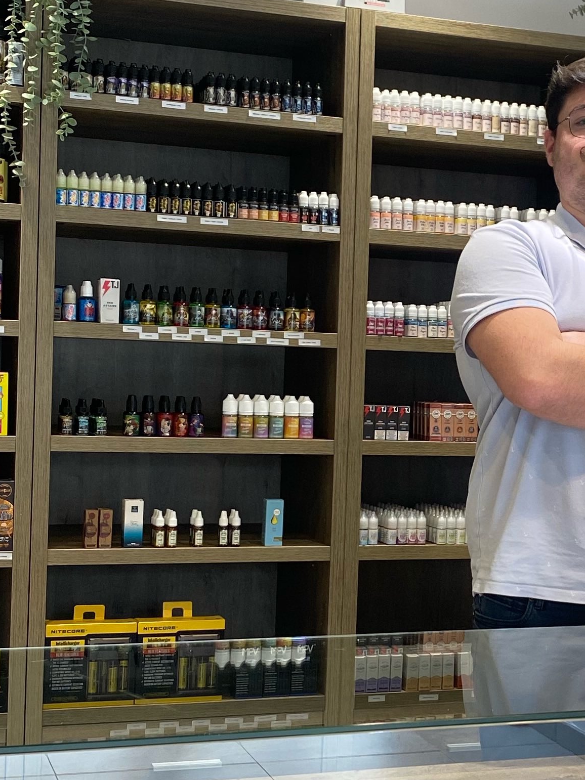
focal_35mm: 68
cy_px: 417
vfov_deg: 28.6
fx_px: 1533
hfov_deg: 21.3
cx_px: 477
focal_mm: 4.25
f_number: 1.8
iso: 80
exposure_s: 1/50
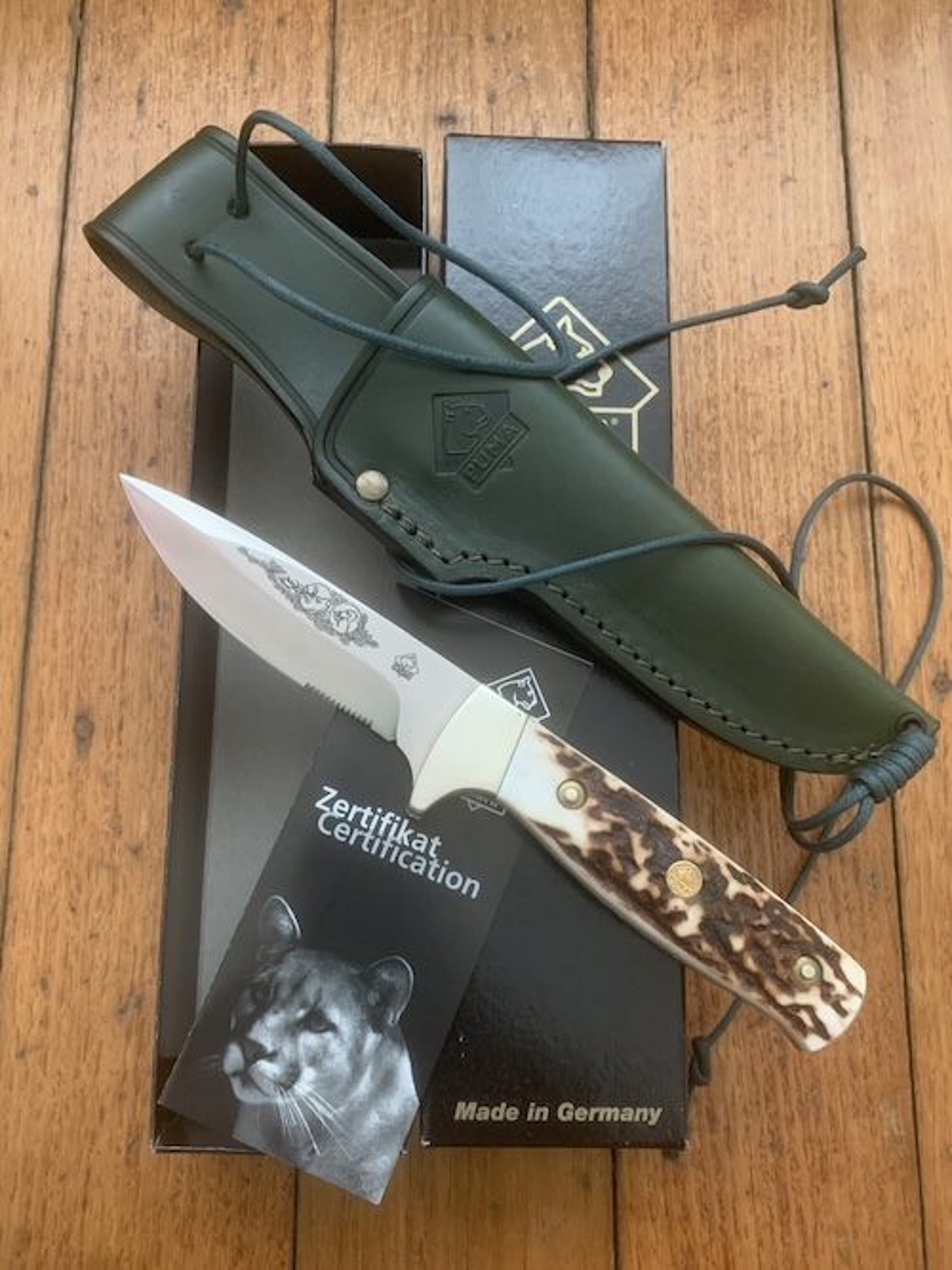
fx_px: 954
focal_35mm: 26
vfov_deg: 67.3
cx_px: 476
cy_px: 635
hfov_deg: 53.0
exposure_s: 1/48
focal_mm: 4.25
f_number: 1.8
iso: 400
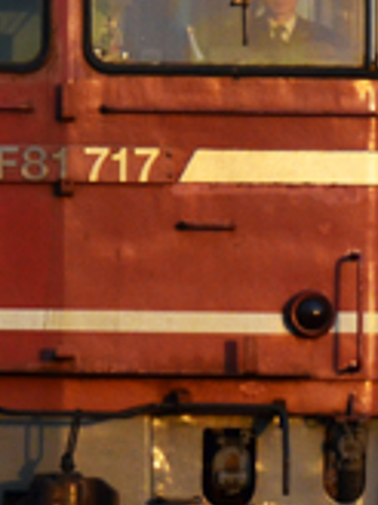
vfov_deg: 1.6
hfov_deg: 1.2
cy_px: 143
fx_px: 18025
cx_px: 197
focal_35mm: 1238
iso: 800
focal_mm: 220
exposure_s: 1/1250
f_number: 5.6
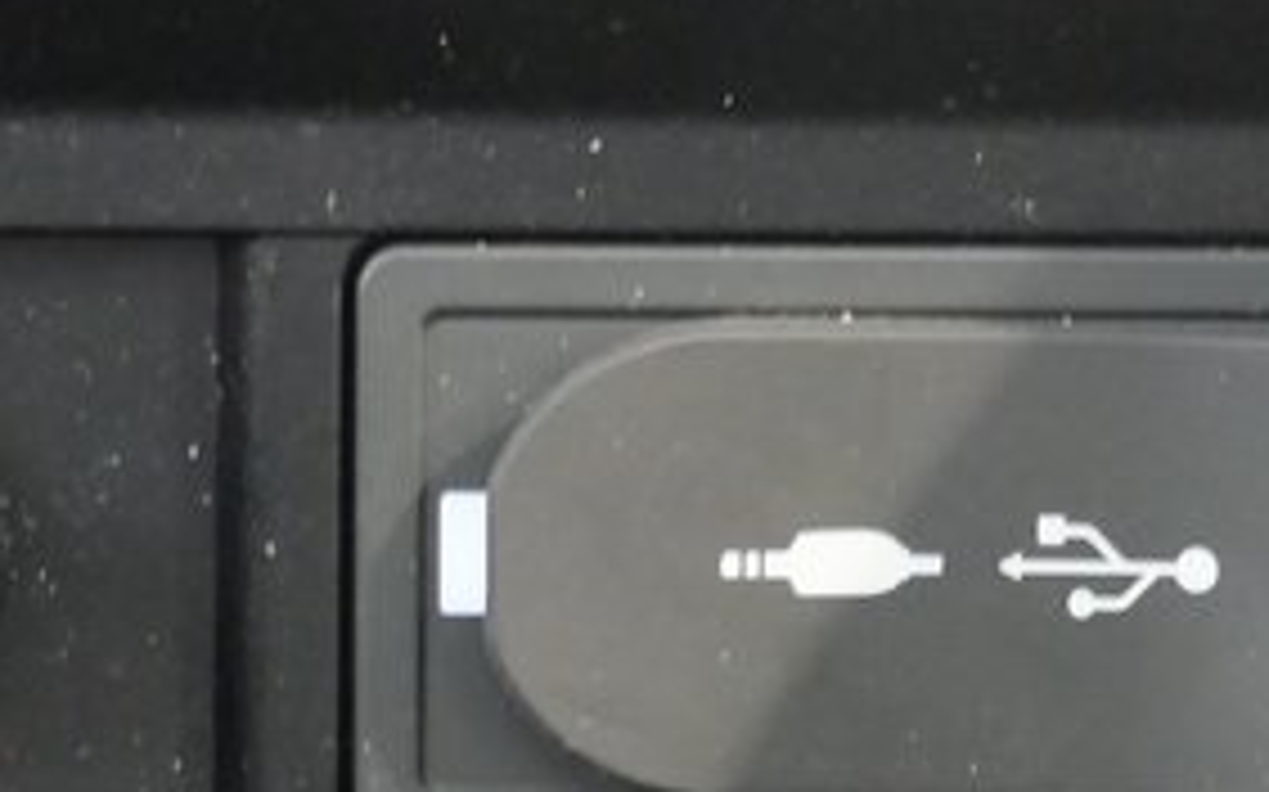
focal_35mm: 246
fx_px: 8504
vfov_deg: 5.3
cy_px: 549
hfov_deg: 8.5
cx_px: 356
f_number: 5
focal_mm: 32
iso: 3200
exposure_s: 1/3.2
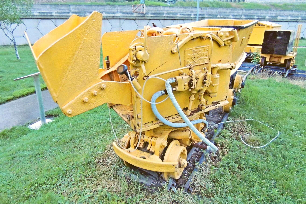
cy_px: 92
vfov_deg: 51.2
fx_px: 212
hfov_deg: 71.5
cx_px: 153
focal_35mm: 25
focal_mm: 4.3
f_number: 3
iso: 800
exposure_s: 1/6
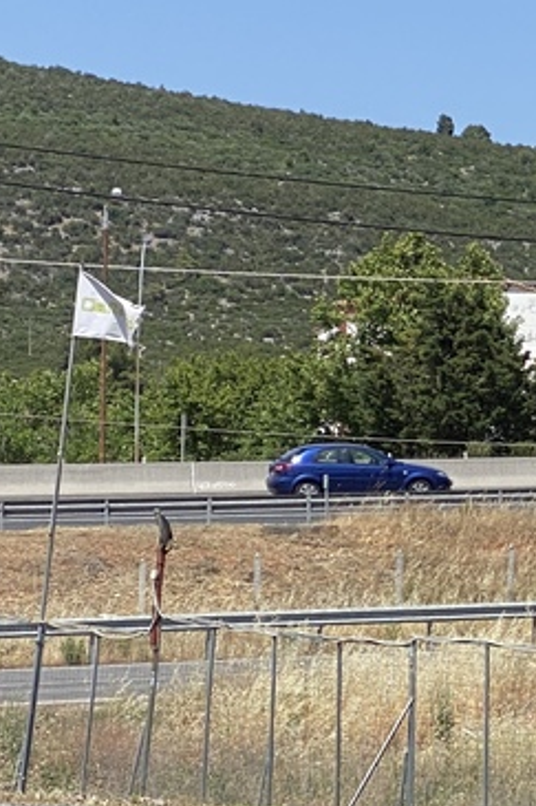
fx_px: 3979
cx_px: 1171
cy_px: 442
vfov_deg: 11.6
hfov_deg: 7.3
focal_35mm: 178
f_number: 2
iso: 20
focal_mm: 6
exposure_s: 1/1453
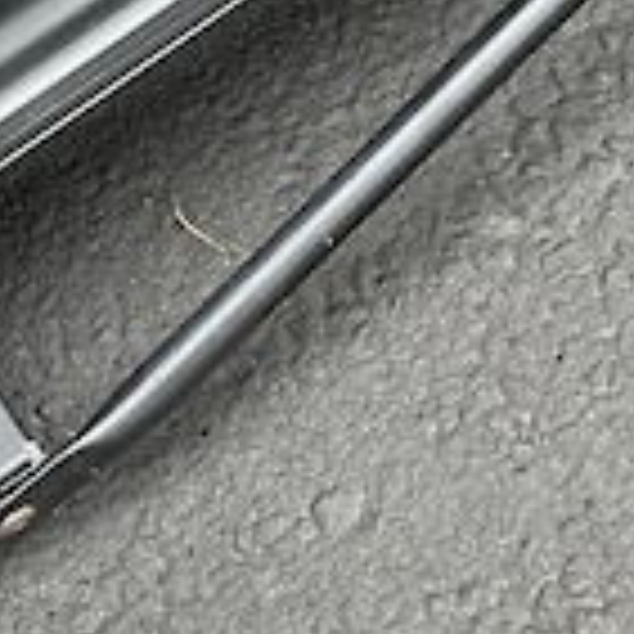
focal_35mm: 130
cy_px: -162
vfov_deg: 13.0
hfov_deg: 13.2
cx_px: 634
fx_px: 2694
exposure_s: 1/170
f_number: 1.5
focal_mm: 5.7
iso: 50
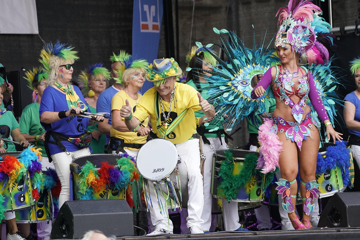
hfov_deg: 9.0
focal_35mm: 229
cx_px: 180
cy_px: 120
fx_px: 2290
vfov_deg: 6.0
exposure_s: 1/500
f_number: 5.6
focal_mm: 229
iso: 1600
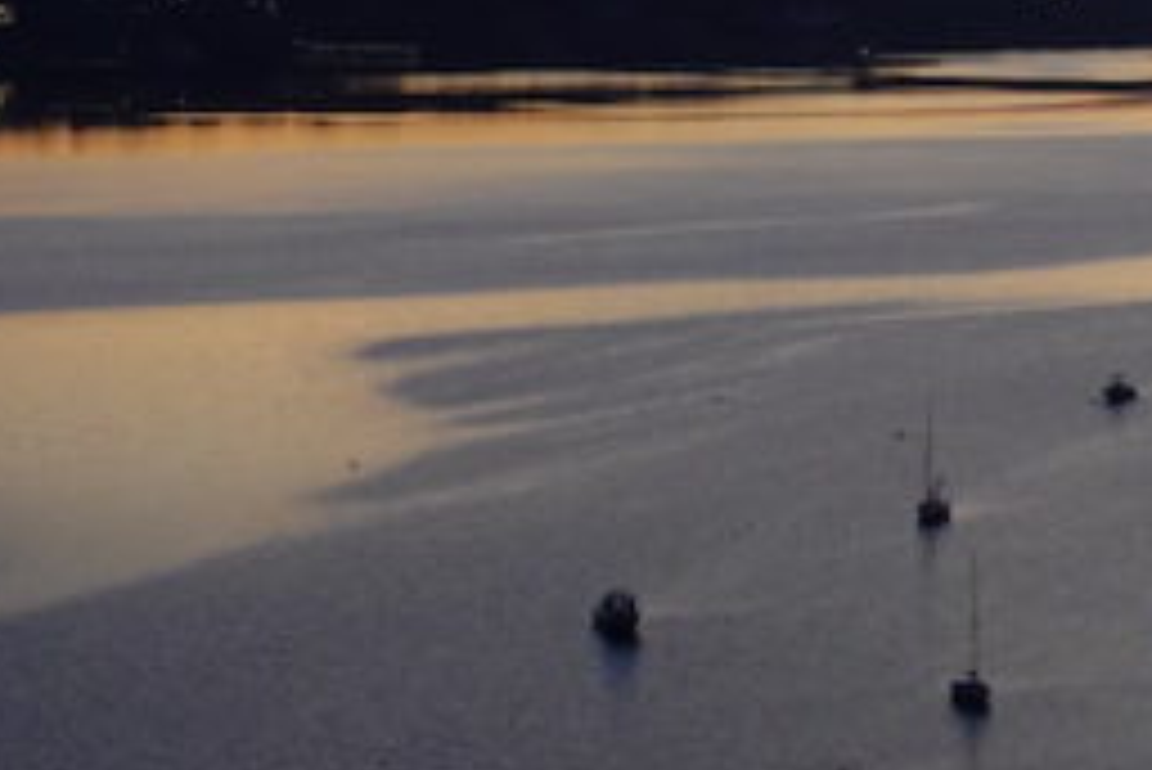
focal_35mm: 162
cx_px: 1048
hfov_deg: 12.6
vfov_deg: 8.5
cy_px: 162
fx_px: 5187
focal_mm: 19.84
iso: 800
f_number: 4
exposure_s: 1/30
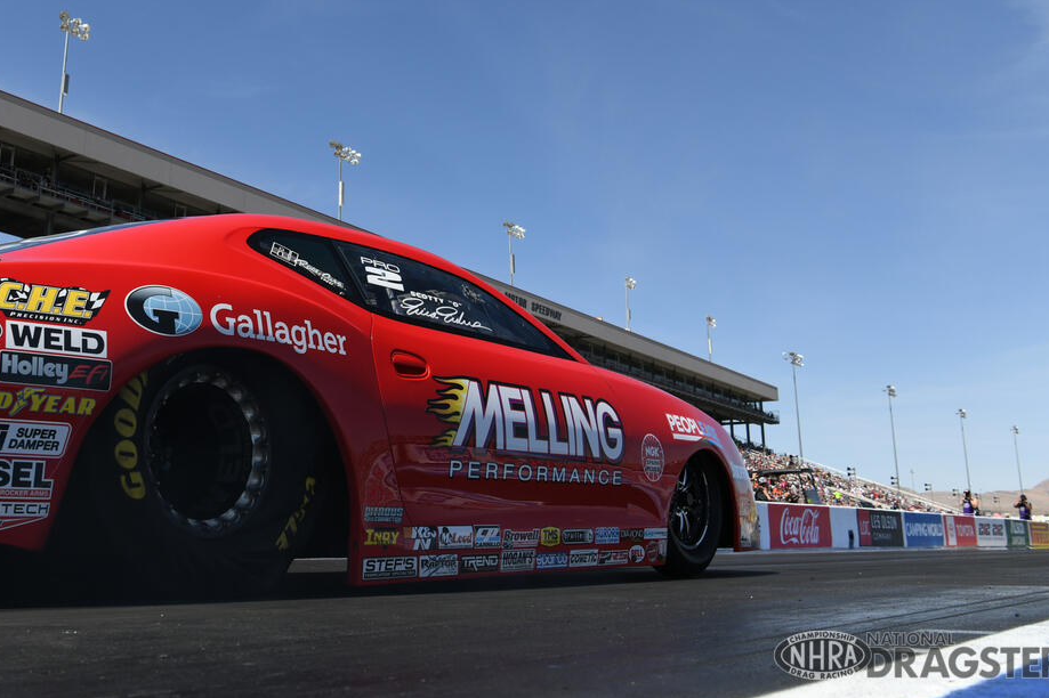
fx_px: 1136
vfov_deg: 33.9
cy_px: 228
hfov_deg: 48.9
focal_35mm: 39
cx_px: 370
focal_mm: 28
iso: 320
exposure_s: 1/1600
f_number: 7.1
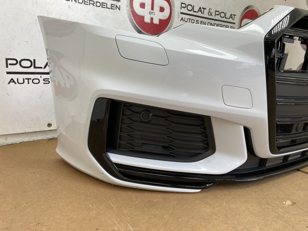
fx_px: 231
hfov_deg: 67.3
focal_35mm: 26
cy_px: 116
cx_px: 154
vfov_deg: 53.1
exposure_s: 1/100
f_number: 1.8
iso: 40
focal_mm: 4.25
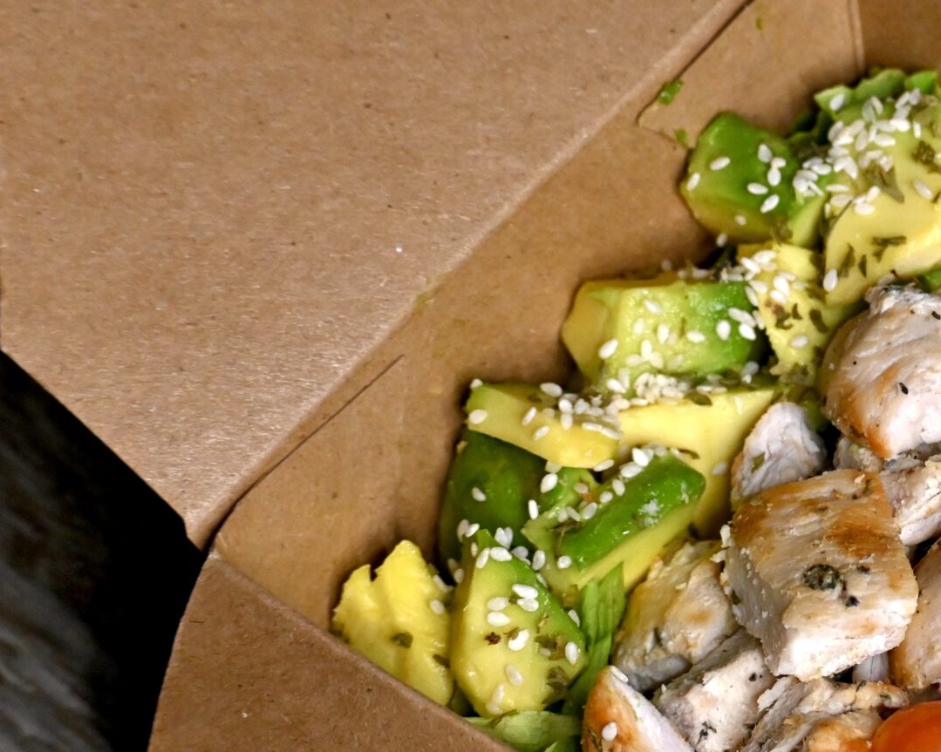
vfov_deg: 7.8
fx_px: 5489
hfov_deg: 9.7
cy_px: 546
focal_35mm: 197
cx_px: 1054
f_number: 4.8
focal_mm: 59
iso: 2200
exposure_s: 1/125
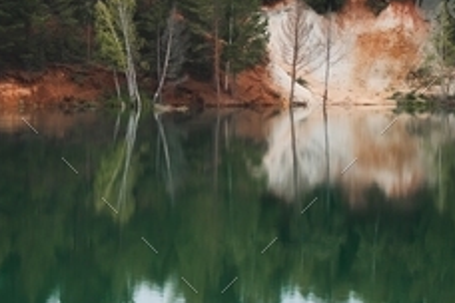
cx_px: 200
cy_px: 99
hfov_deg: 11.4
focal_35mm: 181
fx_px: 2287
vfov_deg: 7.6
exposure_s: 1/400
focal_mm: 70
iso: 400
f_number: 2.8
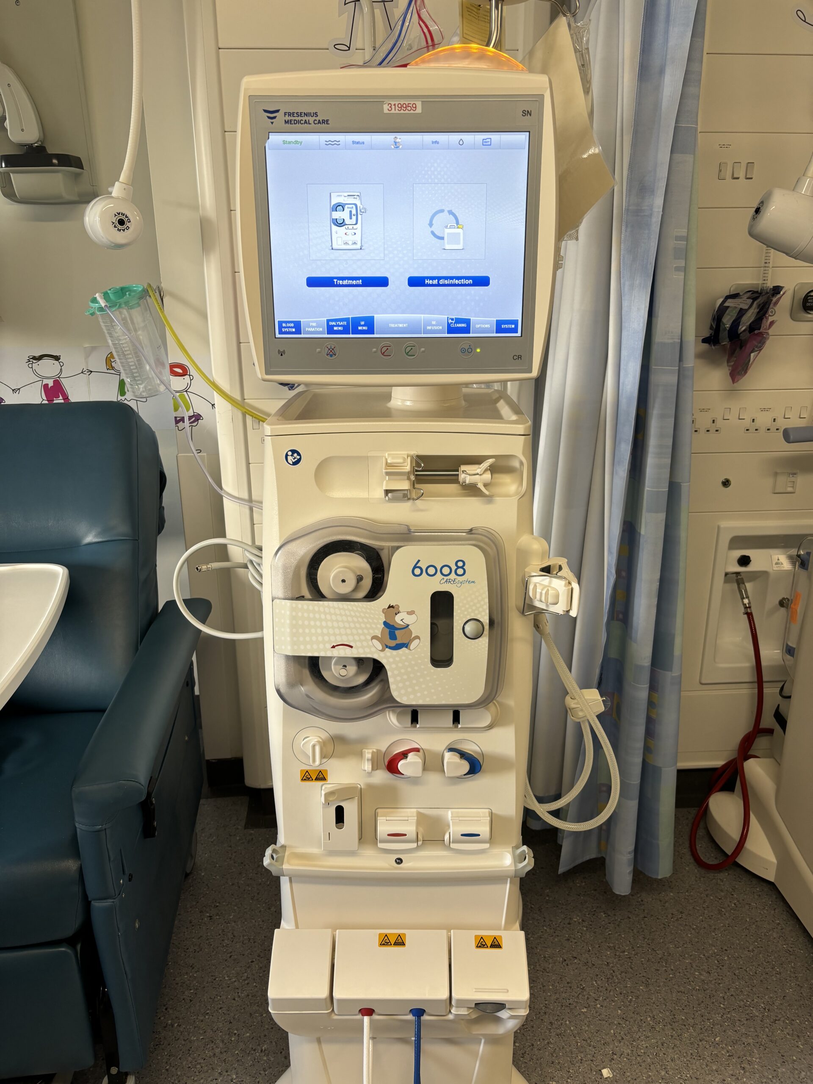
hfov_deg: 53.1
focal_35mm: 26
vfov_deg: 67.3
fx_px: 814
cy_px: 542
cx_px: 406
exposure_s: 1/100
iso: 80
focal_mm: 5.96
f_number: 1.6
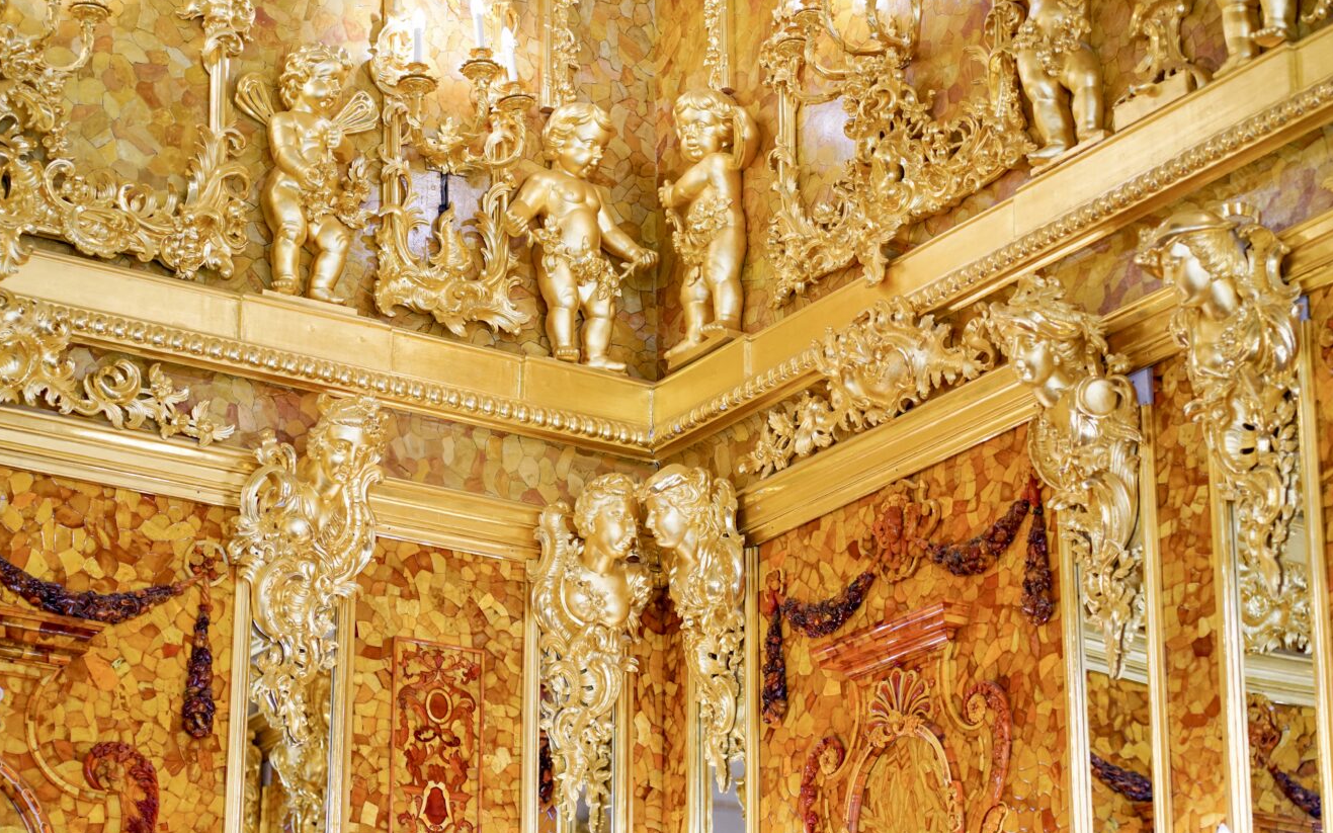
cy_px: 441
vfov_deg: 13.0
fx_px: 3669
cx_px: 655
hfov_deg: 20.6
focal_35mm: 101
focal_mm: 85
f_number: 2.5
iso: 1600
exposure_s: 1/160
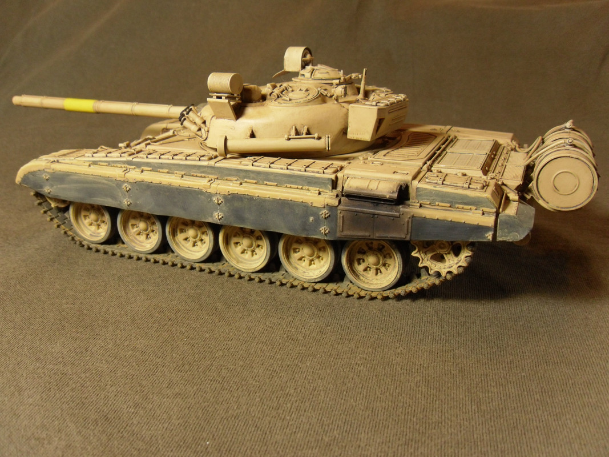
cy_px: 228
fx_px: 792
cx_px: 304
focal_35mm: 45
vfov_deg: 32.2
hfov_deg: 42.1
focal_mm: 6.3
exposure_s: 1/45
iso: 200
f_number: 3.5
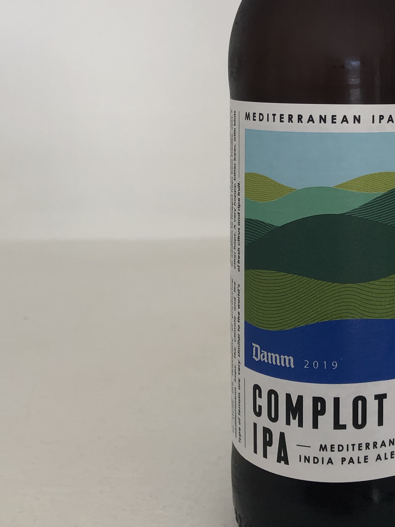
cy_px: 87
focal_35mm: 54
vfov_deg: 34.2
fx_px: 822
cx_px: 373
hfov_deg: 26.0
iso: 40
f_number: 1.8
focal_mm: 4
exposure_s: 1/120
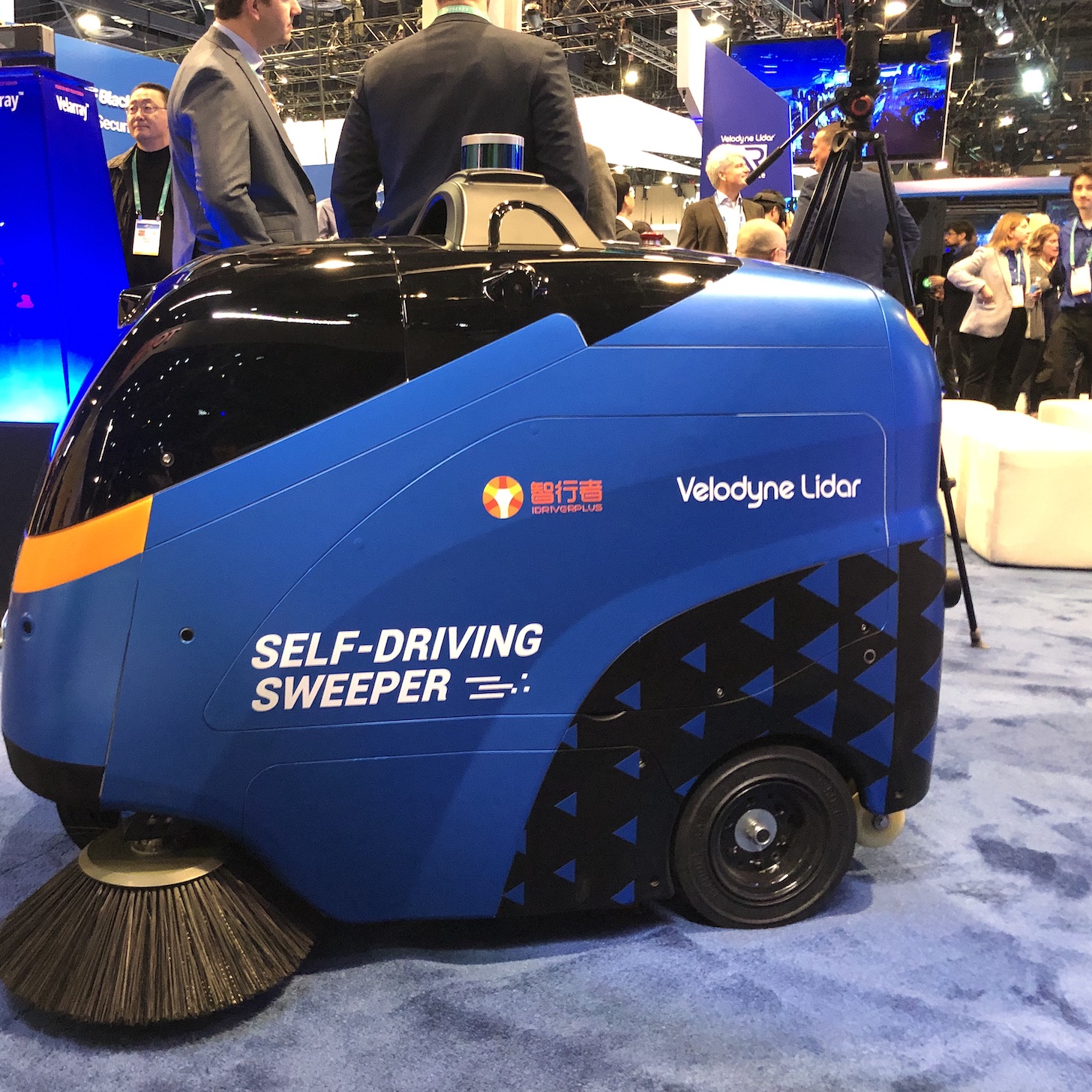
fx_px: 1213
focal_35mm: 34
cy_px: 546
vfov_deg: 48.5
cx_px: 419
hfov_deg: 48.1
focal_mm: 4
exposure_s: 1/15
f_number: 1.8
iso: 100
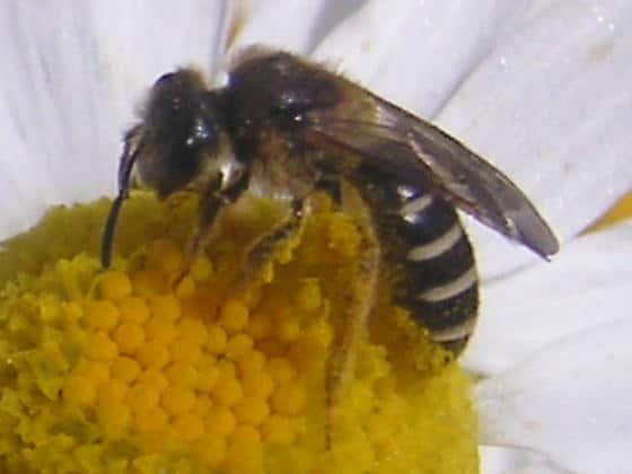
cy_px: 237
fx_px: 676
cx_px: 316
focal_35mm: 37
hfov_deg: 50.1
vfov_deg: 38.7
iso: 50
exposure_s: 1/350
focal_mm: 6.1
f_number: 6.7
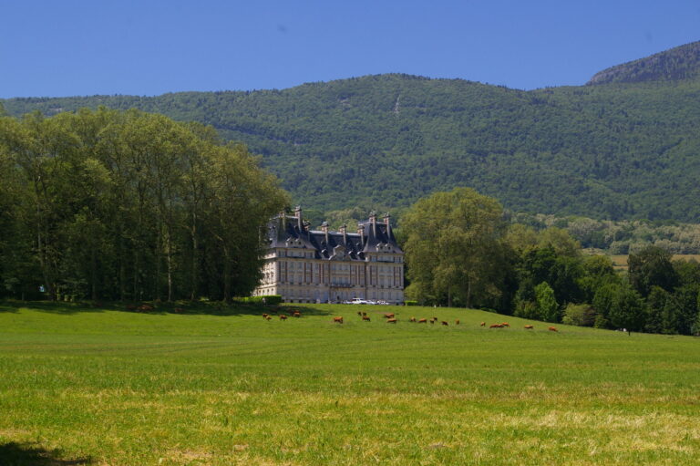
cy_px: 233
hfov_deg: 31.2
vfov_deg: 21.1
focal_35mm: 64
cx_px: 350
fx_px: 1253
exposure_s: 1/320
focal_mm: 43
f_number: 10
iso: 200
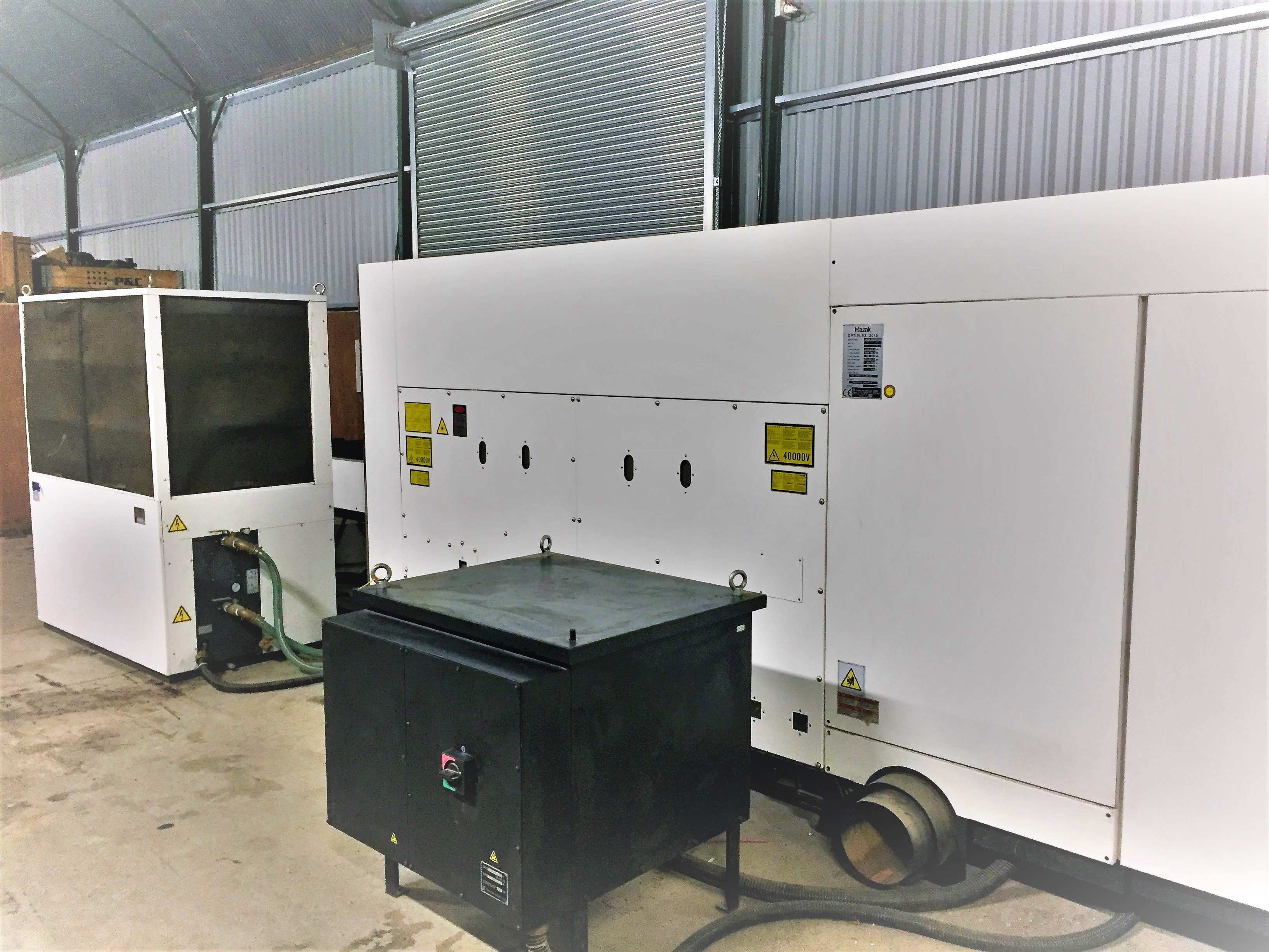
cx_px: 634
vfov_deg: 48.2
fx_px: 1063
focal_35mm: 29
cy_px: 476
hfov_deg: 61.7
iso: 250
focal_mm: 4.15
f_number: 2.2
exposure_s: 1/33
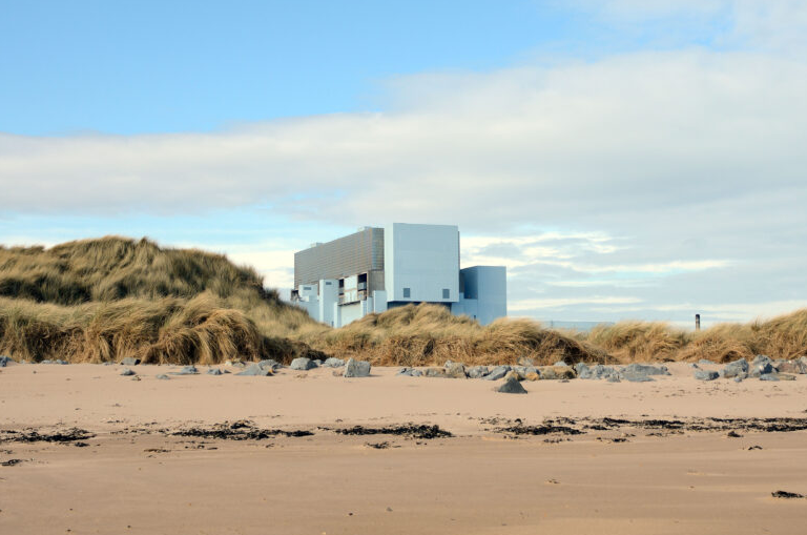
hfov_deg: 35.7
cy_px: 192
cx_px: 443
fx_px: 1253
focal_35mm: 56
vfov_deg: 24.0
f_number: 8
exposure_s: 1/250
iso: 100
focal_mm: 28
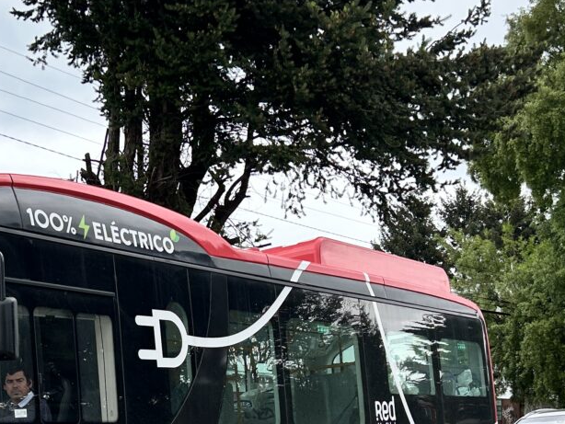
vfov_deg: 22.0
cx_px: 164
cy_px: 395
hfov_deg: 29.5
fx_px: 1061
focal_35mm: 65
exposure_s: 1/887
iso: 50
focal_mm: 5.7
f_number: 1.5
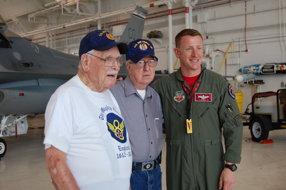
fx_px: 405
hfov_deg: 38.9
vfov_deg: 26.4
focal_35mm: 51
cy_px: 95
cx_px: 143
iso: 280
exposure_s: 1/125
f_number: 5.6
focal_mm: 34
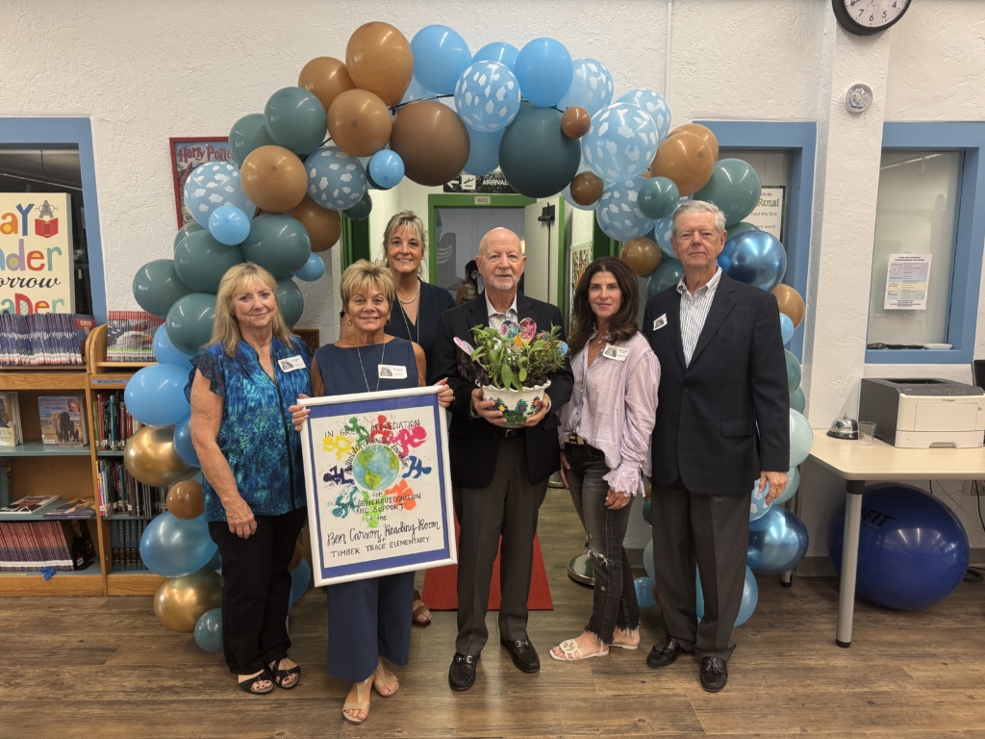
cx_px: 492
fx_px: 683
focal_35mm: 24
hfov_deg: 71.6
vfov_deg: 56.8
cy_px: 370
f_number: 1.78
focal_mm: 6.76
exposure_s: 1/60
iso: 160
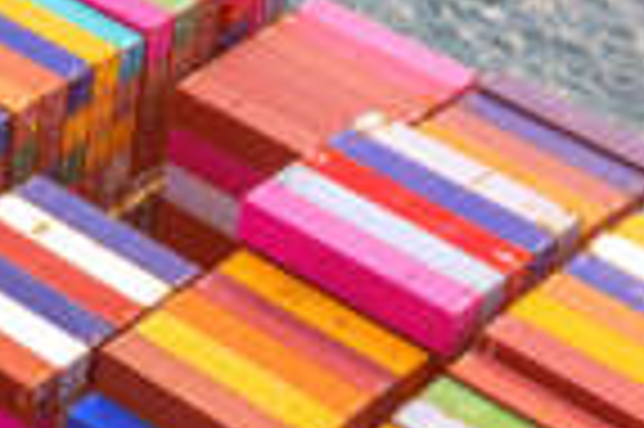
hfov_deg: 12.2
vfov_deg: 8.7
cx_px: -437
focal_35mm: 157
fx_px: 2805
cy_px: -38
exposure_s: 1/500
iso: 100
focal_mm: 10.26
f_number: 5
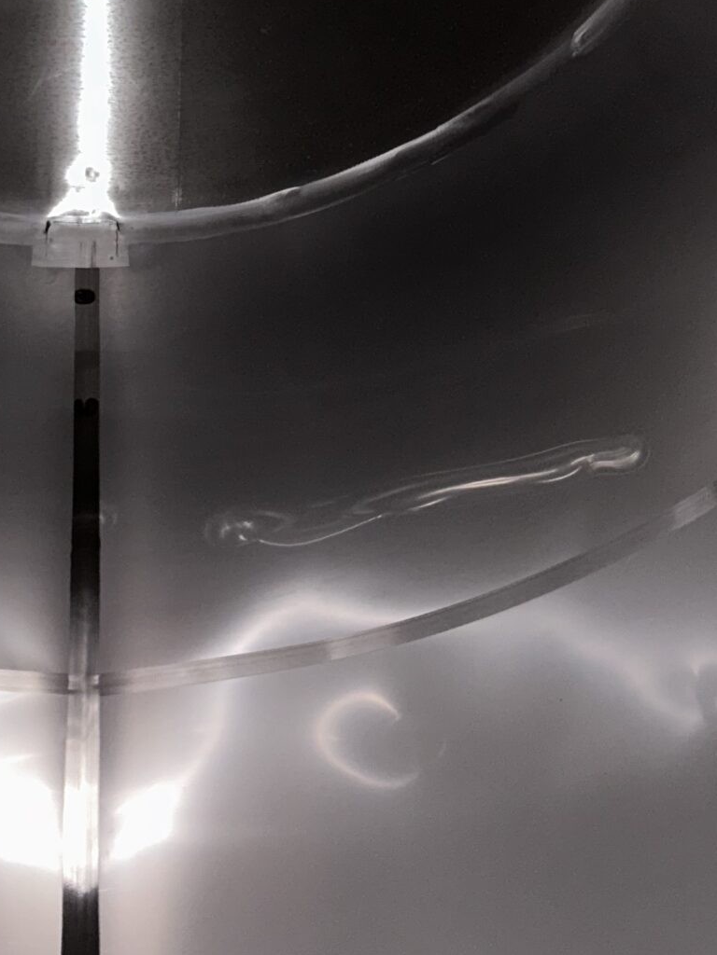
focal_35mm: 65
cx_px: 227
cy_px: 226
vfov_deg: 29.3
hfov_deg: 22.5
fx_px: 1795
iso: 125
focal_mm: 5.7
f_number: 1.5
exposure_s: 1/4
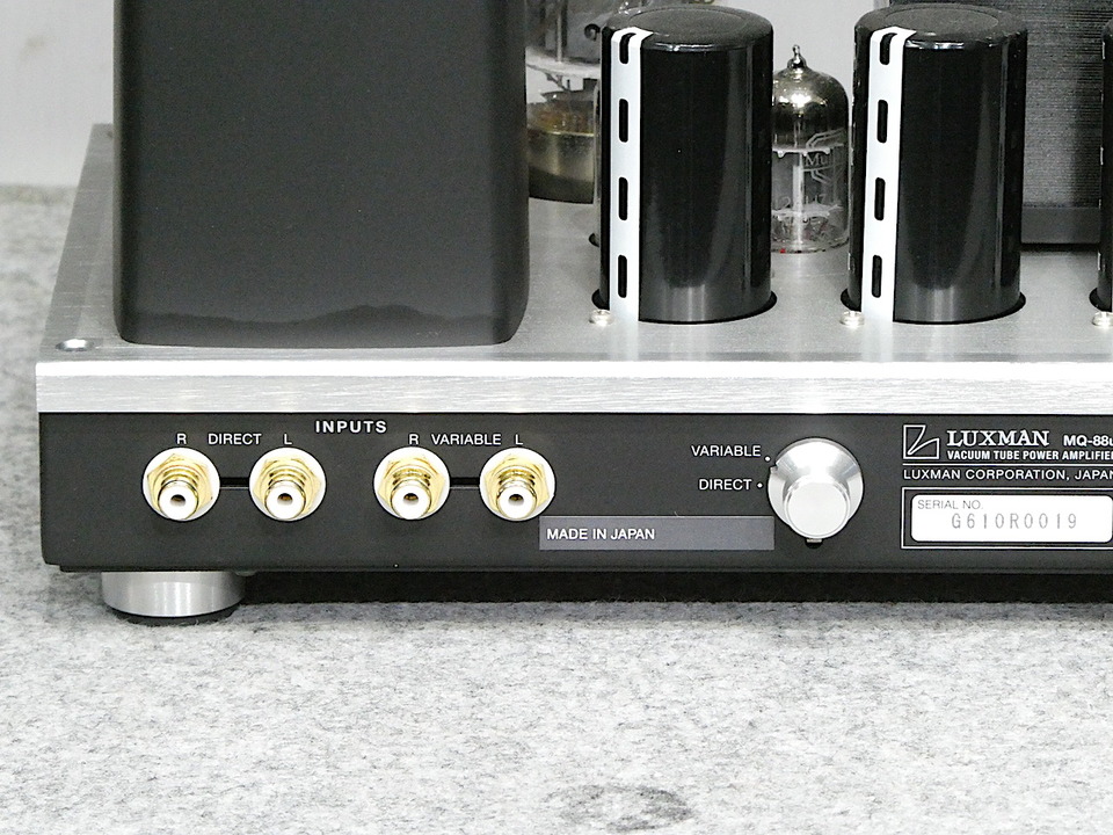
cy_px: 418
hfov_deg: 8.6
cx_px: 556
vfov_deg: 6.4
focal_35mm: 231
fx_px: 7427
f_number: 5.6
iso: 1600
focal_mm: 41.4
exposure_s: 1/30
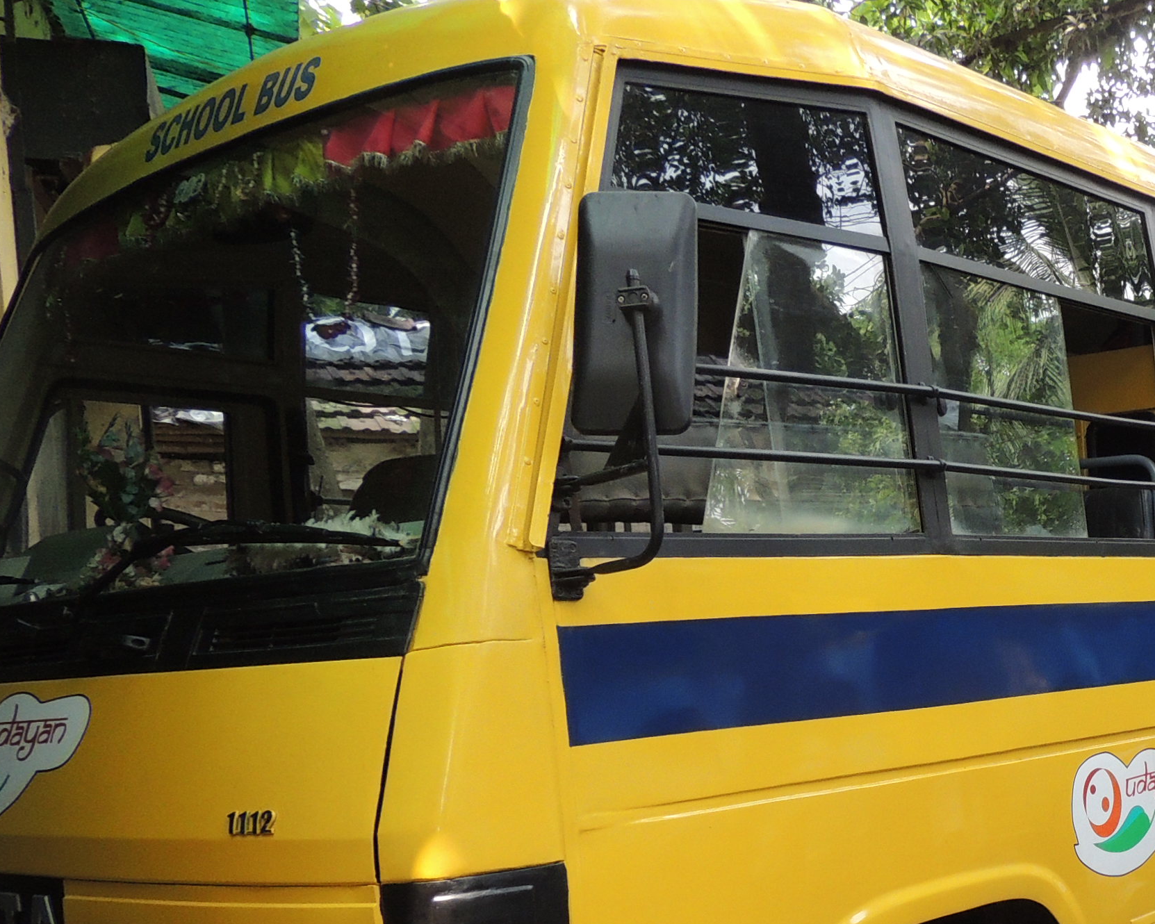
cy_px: 716
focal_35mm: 46
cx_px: 1092
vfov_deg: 32.0
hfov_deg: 37.1
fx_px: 1573
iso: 320
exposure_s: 1/250
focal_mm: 4.3
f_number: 3
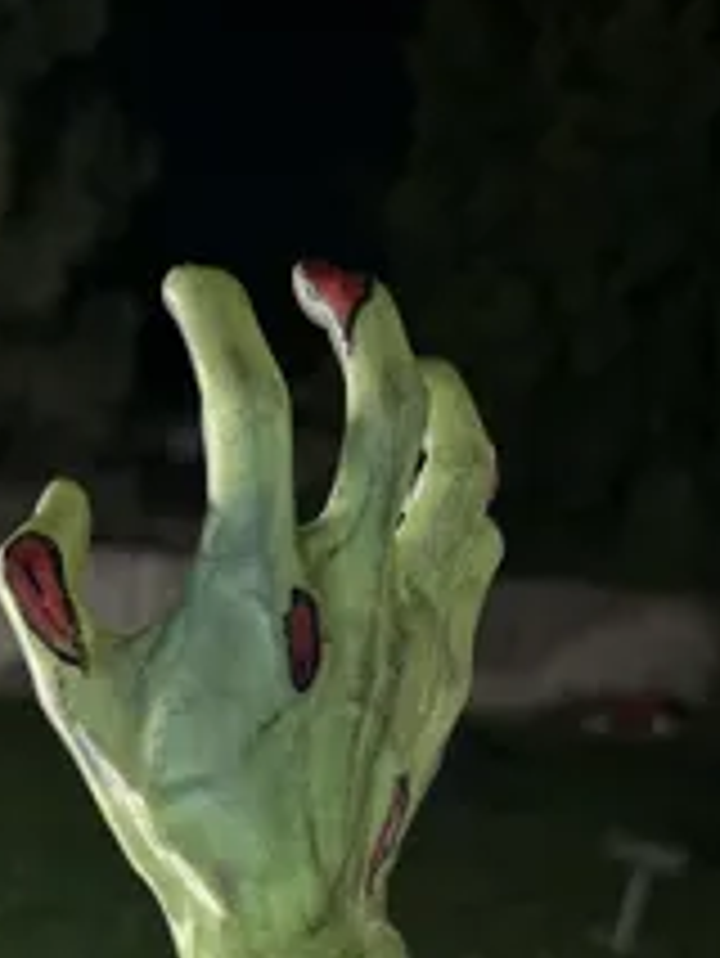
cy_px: 859
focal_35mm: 45
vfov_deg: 39.1
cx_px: 248
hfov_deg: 32.0
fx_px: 1247
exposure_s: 1/30
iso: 1600
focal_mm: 6.76
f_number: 1.78
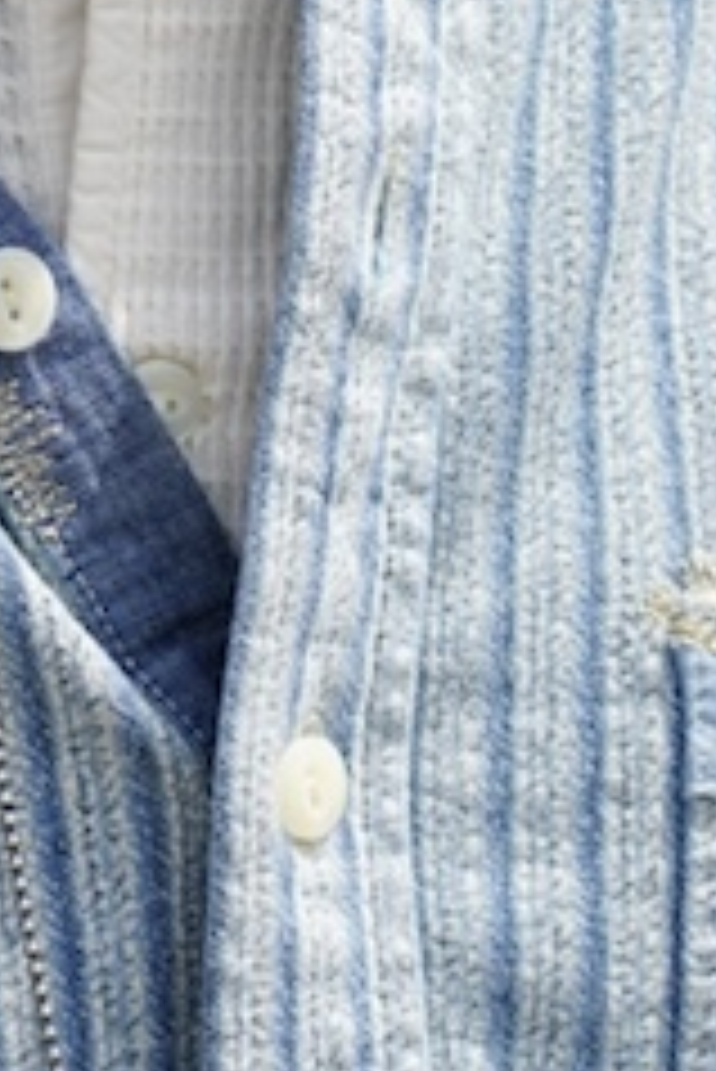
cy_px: 198
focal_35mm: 264
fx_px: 7864
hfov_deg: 5.2
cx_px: -104
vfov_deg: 7.8
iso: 100
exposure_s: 1/400
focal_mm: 105
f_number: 5
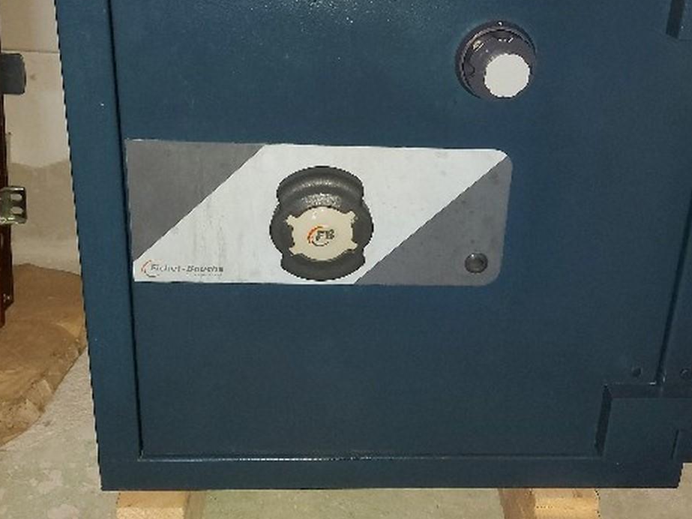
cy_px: 141
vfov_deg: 36.1
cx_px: 354
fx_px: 780
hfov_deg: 47.9
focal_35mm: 39
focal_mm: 5.23
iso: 250
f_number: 1.8
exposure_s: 1/33
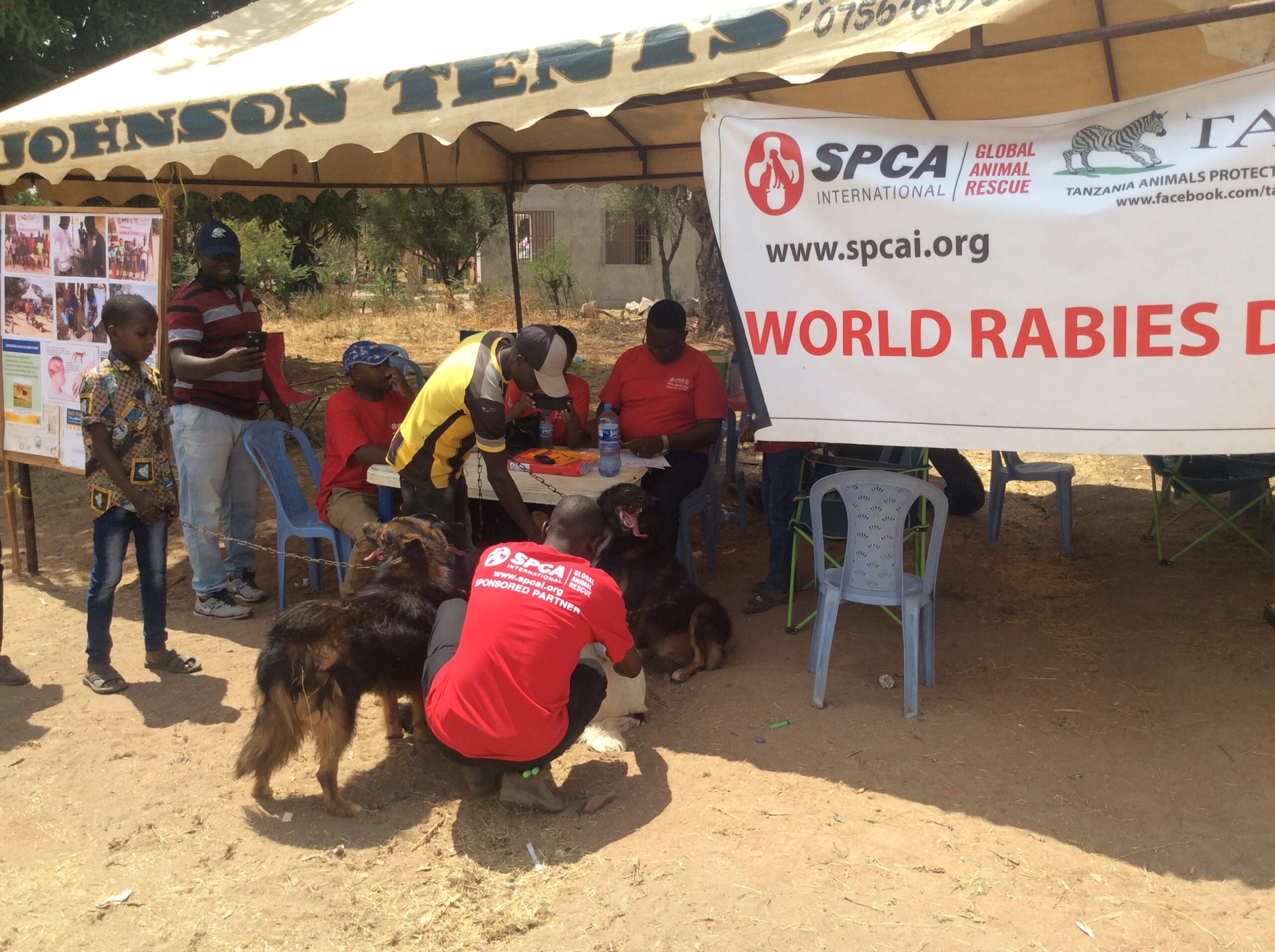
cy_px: 476
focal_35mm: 32
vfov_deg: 44.1
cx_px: 638
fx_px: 1177
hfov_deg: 56.9
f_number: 2.4
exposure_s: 1/986
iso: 32
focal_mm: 3.3
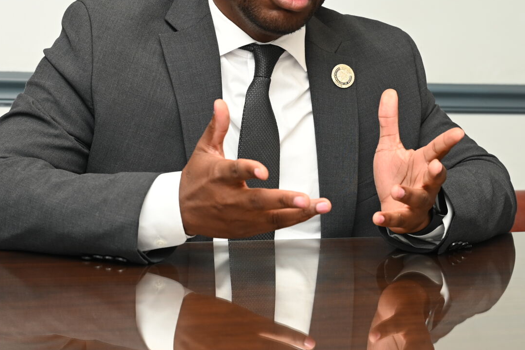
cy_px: 69
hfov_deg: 24.5
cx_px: 265
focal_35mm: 83
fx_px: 1210
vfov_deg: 16.3
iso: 640
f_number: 5.6
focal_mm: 51
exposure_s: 1/60
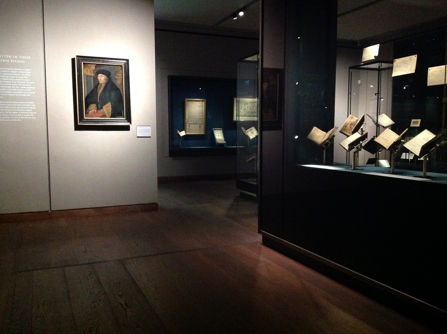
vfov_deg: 40.6
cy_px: 167
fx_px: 451
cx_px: 224
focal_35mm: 35
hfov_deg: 52.7
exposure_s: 1/15
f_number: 2.4
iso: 800
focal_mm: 4.28
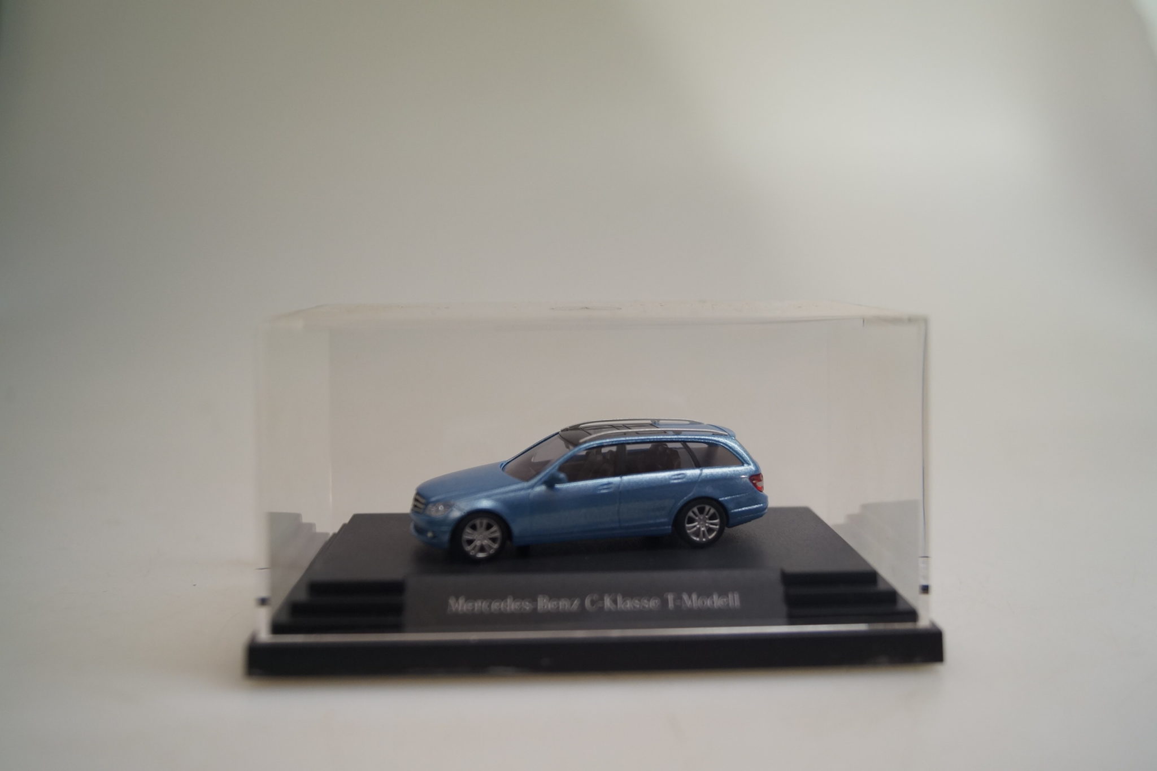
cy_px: 386
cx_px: 578
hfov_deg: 53.1
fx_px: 1157
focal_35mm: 36
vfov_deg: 36.9
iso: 500
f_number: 4
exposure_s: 1/160
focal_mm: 24
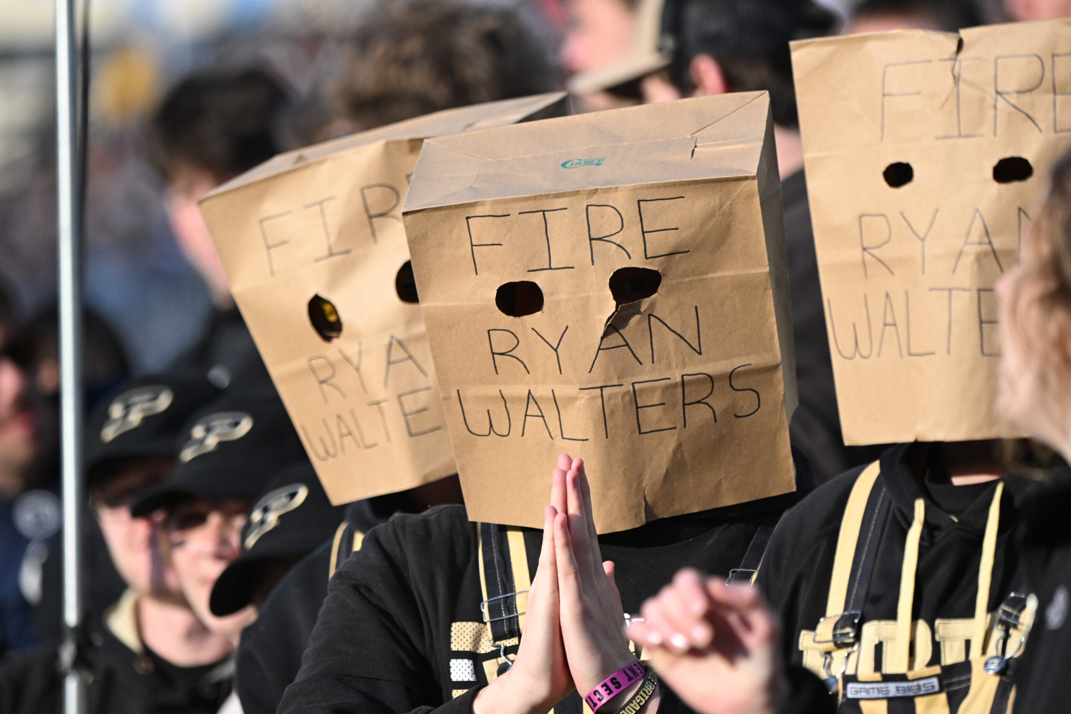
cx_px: 536
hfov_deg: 5.7
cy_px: 357
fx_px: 10710
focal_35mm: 360
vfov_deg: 3.8
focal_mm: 360
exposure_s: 1/4000
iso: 2500
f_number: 5.6
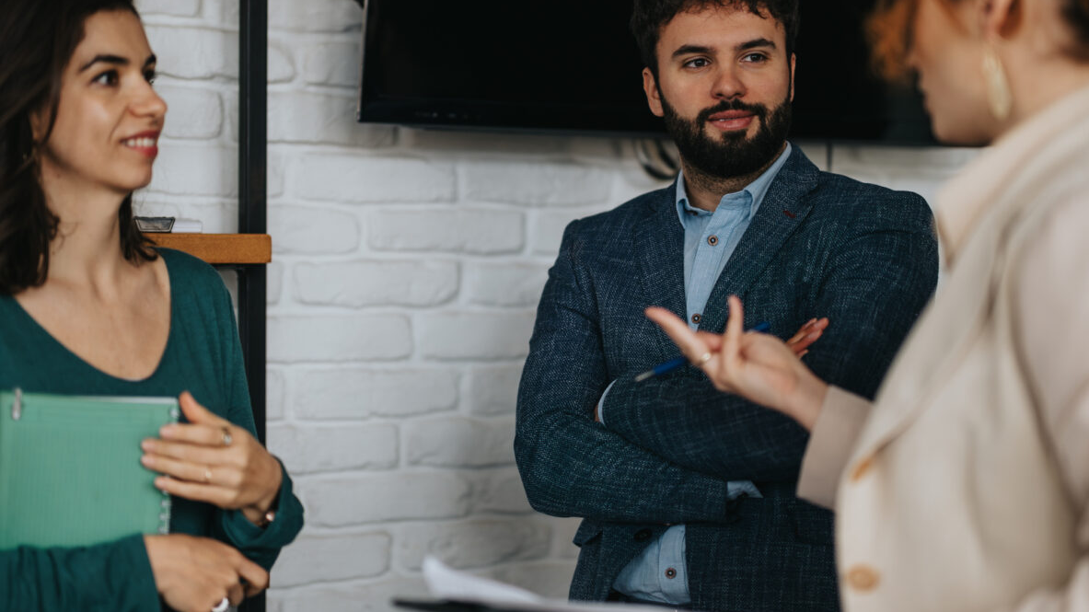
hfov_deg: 31.0
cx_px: 545
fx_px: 1963
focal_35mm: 68
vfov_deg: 17.7
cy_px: 270
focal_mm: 50
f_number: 1.2
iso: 320
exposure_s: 1/160
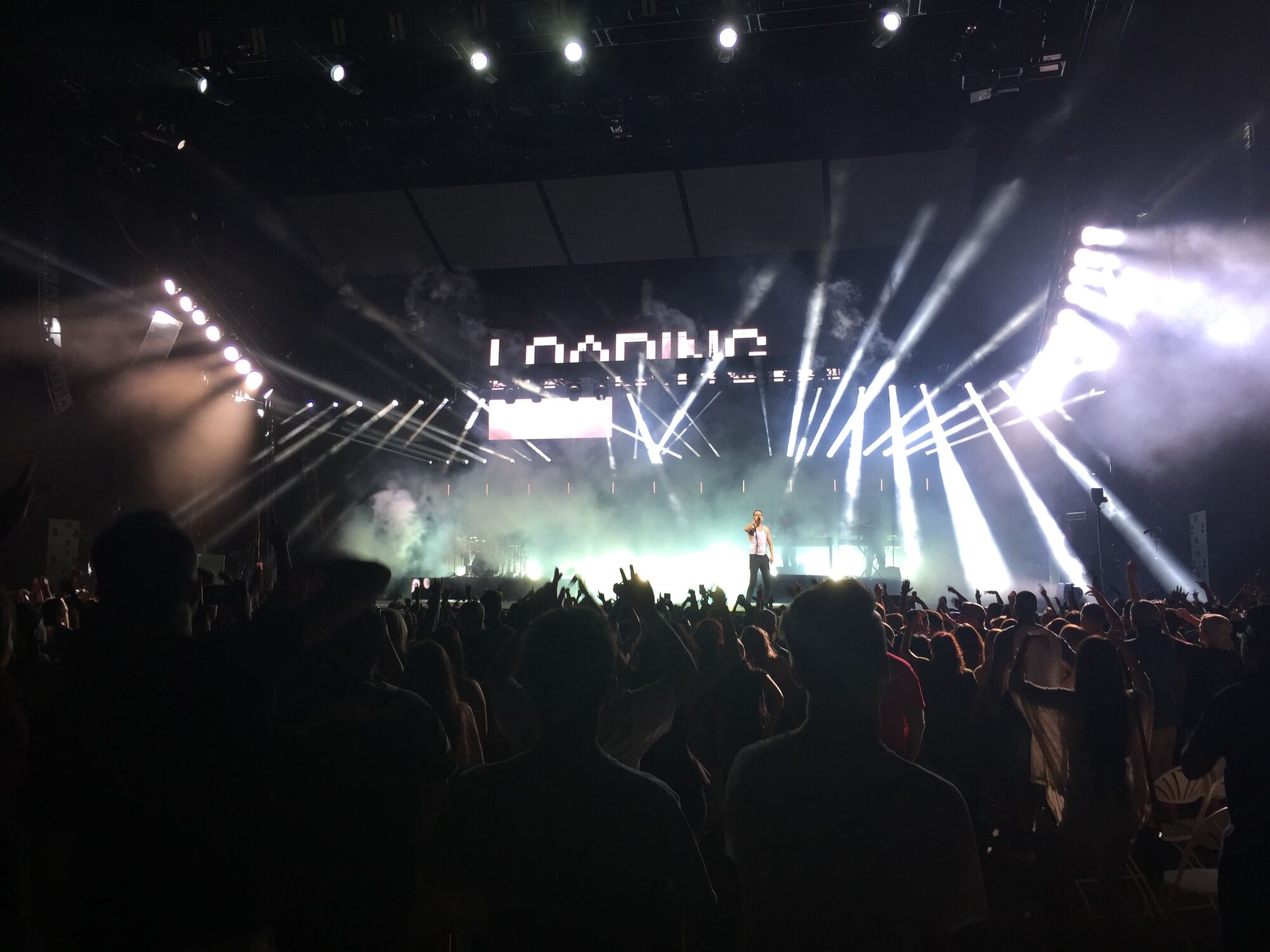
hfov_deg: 61.7
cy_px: 476
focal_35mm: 29
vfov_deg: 48.2
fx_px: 1064
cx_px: 635
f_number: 2.2
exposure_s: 1/60
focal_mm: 4.15
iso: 32
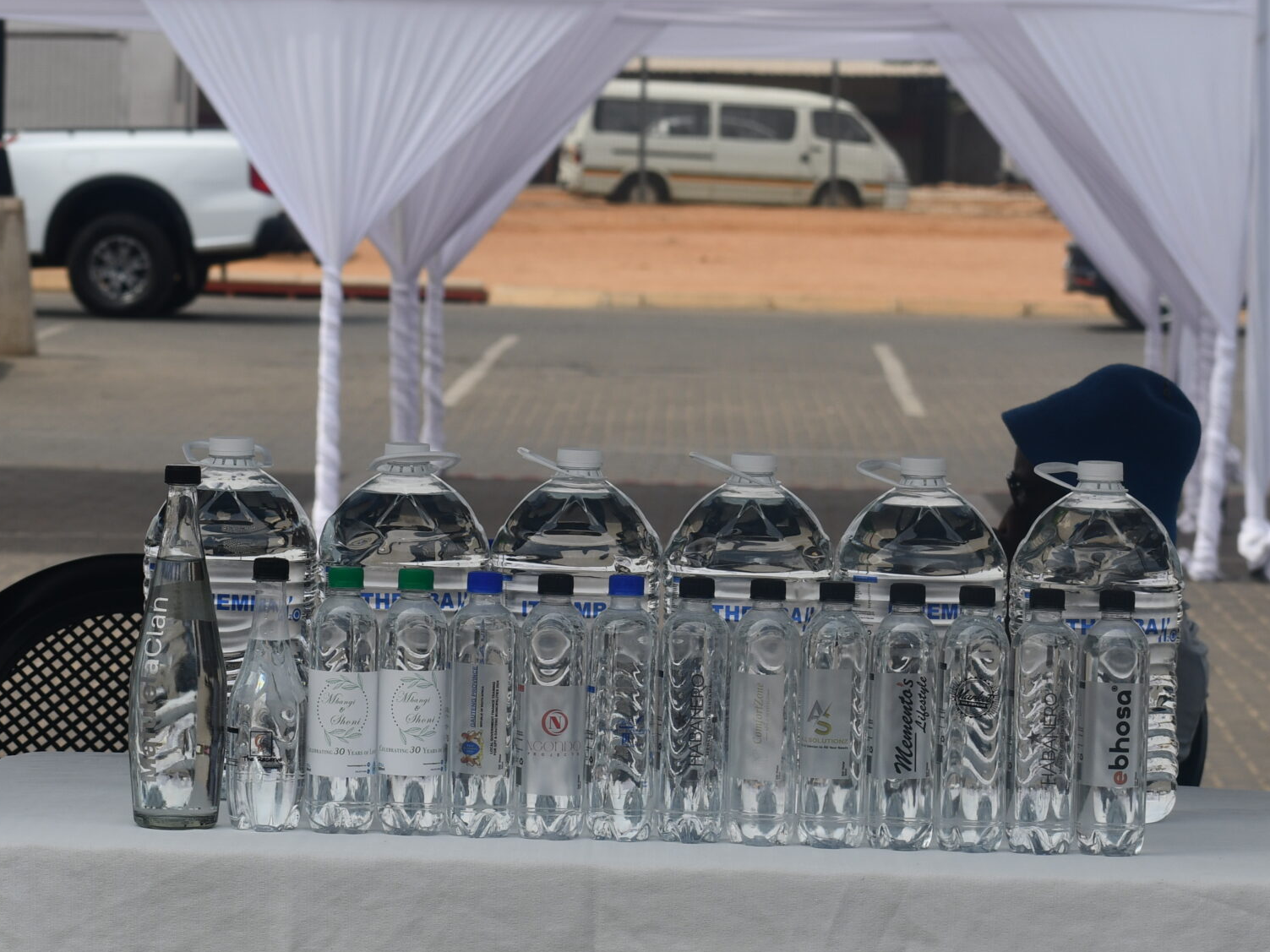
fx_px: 6310
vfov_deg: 8.6
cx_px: 488
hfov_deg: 11.5
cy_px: 462
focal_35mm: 172
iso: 110
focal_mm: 70
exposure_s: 1/500
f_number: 8
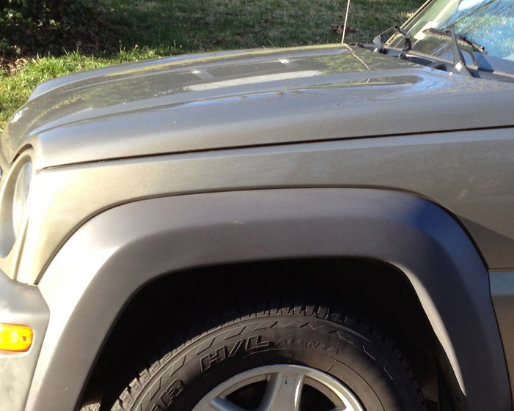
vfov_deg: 19.7
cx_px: 445
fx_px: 1187
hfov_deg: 23.9
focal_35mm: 78
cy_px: 224
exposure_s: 1/240
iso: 50
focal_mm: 4.28
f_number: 2.4
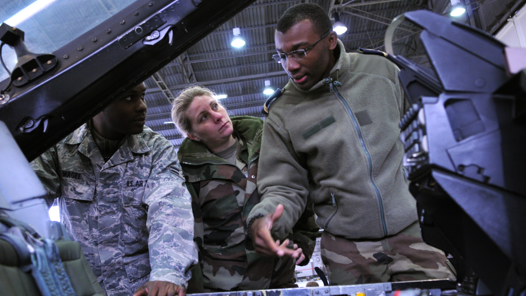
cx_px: 260
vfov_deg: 36.6
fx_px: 446
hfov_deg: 61.0
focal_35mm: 32
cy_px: 167
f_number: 3.5
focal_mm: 20
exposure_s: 1/50
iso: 640
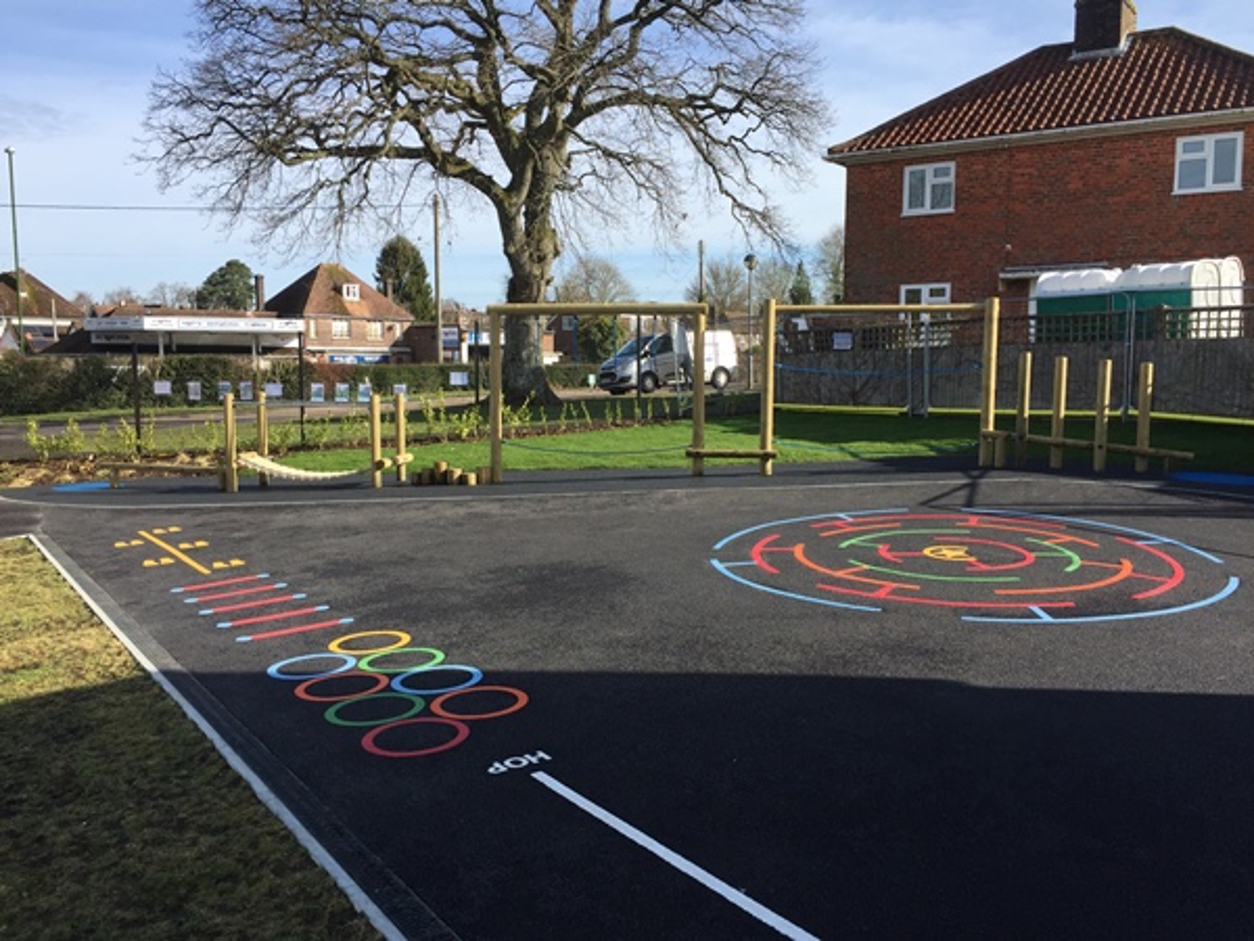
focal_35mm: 29
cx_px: 627
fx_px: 1051
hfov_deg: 61.7
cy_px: 470
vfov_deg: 48.2
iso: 32
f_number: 2.2
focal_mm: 4.15
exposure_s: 1/1319
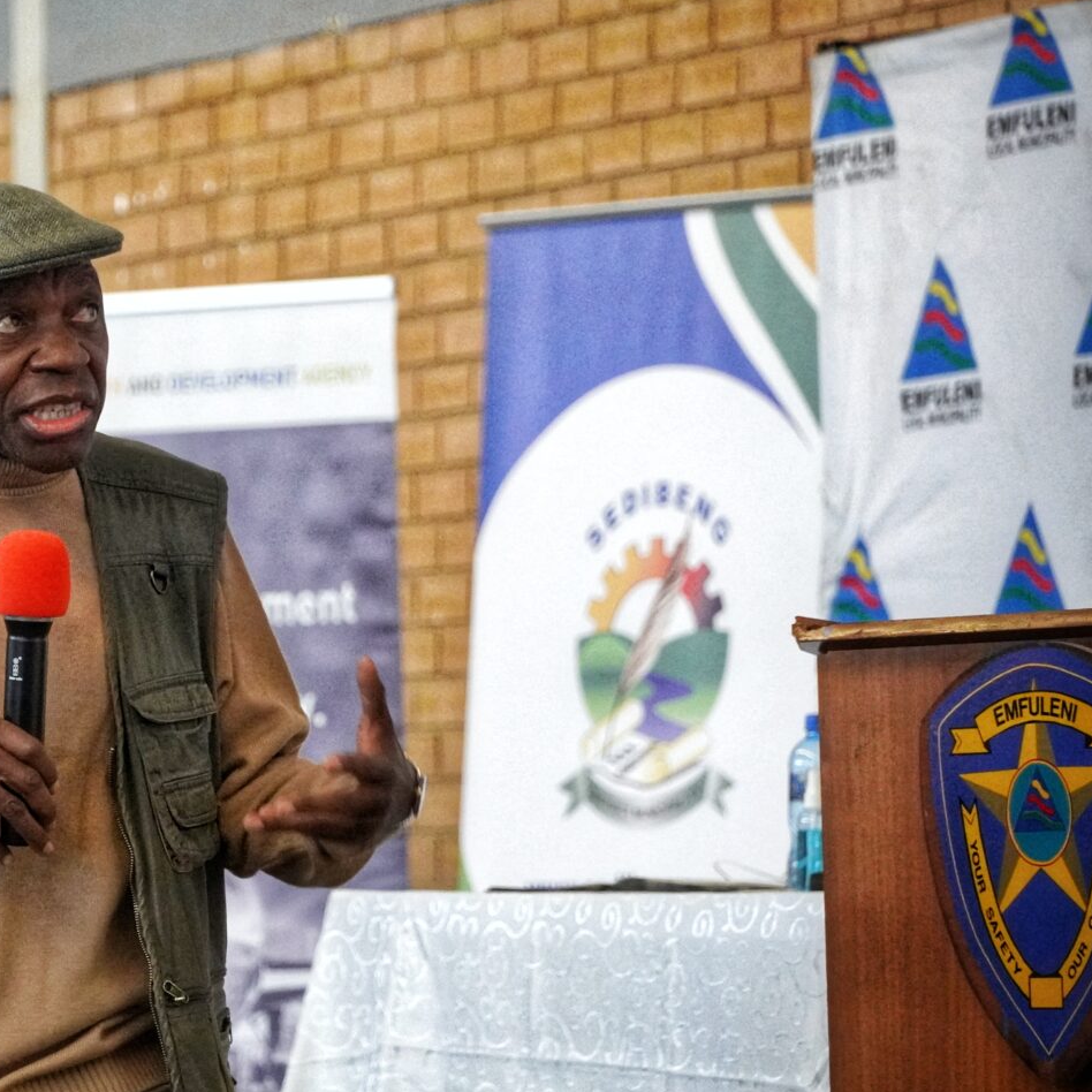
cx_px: 226
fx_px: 9946
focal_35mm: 279
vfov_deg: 6.3
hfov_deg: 6.3
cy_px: 562
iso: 6400
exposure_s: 1/250
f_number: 5.6
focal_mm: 135
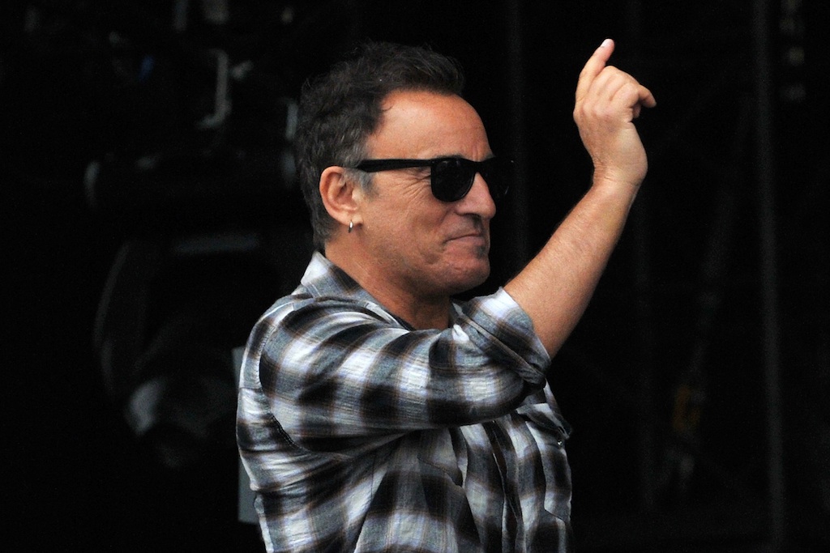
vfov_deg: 6.8
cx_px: 415
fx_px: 4669
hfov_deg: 10.2
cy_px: 276
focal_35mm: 202
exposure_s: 1/1000
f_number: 5.6
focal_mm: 135
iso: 640
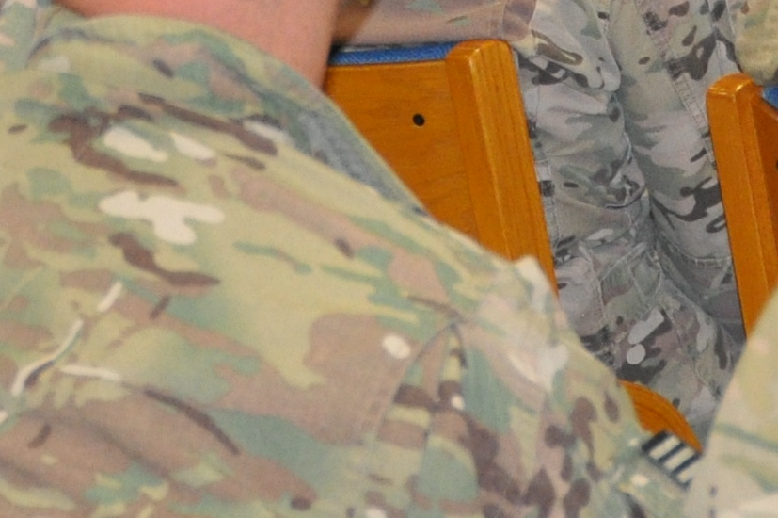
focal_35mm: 482
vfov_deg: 2.8
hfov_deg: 4.3
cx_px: 127
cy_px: -642
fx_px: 10408
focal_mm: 62
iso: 800
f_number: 4.8
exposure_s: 1/60
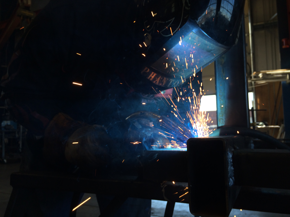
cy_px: 108
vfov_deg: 48.2
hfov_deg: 61.7
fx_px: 243
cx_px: 145
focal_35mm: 29
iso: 32
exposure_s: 1/190
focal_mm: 4.15
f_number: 2.2
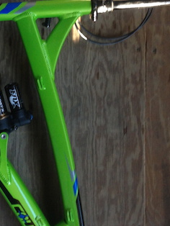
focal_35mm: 84
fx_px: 549
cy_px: 39
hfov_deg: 17.4
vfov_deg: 22.9
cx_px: 20
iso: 80
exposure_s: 1/20
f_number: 2.4
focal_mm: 4.12
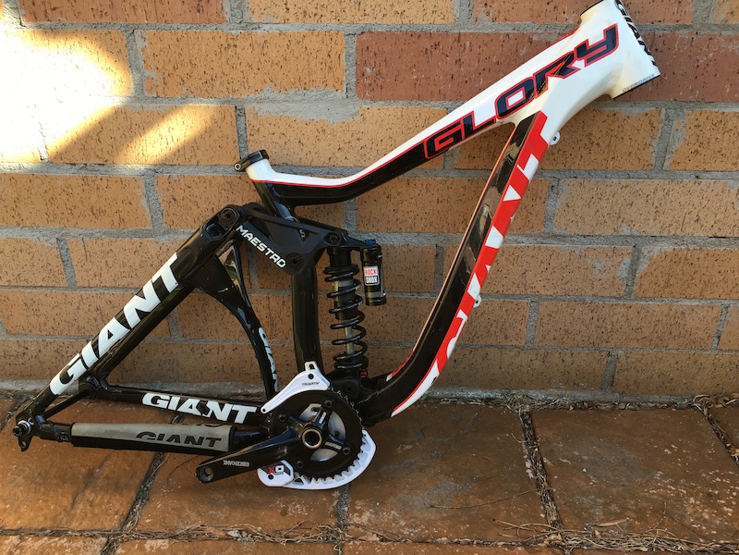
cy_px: 278
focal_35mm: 29
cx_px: 370
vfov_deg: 48.2
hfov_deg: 61.7
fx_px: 619
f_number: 2.2
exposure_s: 1/120
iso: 25
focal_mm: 4.15
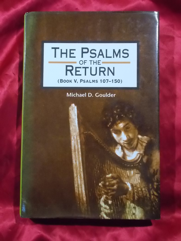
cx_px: 90
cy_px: 120
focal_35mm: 39
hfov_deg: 36.8
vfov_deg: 47.9
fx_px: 272
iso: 800
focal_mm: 6.9
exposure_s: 1/160
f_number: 3.9
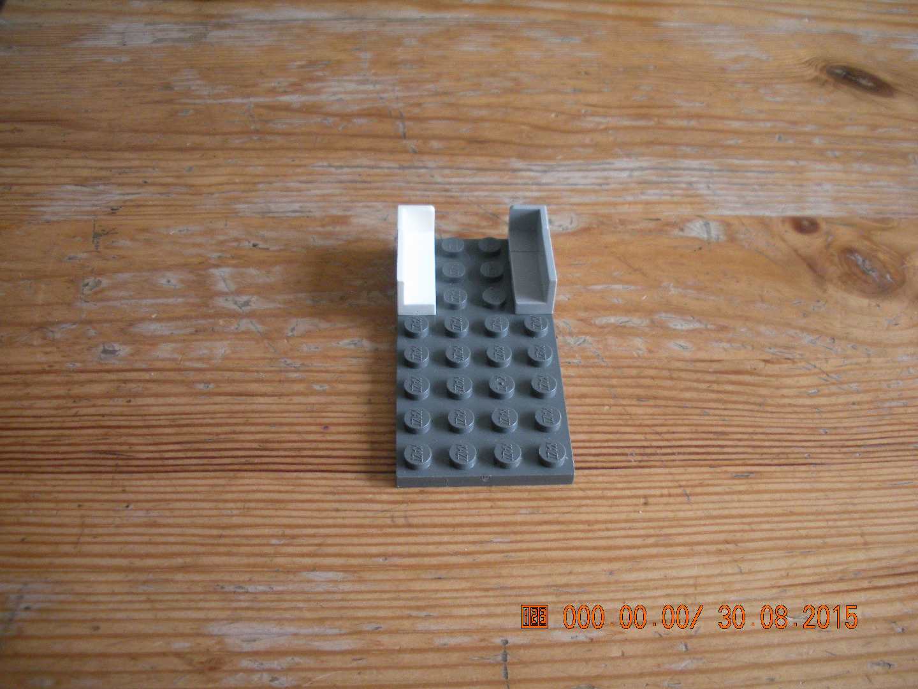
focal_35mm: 35
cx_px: 459
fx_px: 928
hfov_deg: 52.6
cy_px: 344
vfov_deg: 40.7
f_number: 3.5
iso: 353
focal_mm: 6.3
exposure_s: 1/61.8
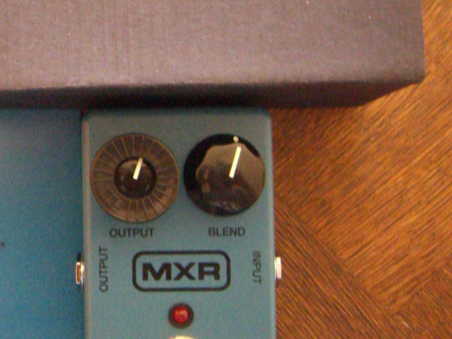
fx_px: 940
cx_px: 64
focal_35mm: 72
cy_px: 91
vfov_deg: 20.3
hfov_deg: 26.3
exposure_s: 1/25
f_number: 2.7
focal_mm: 6.2
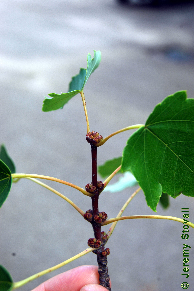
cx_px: 97
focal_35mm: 52
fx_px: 425
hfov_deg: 25.7
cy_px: 146
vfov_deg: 37.9
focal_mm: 35
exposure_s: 1/180
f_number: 8
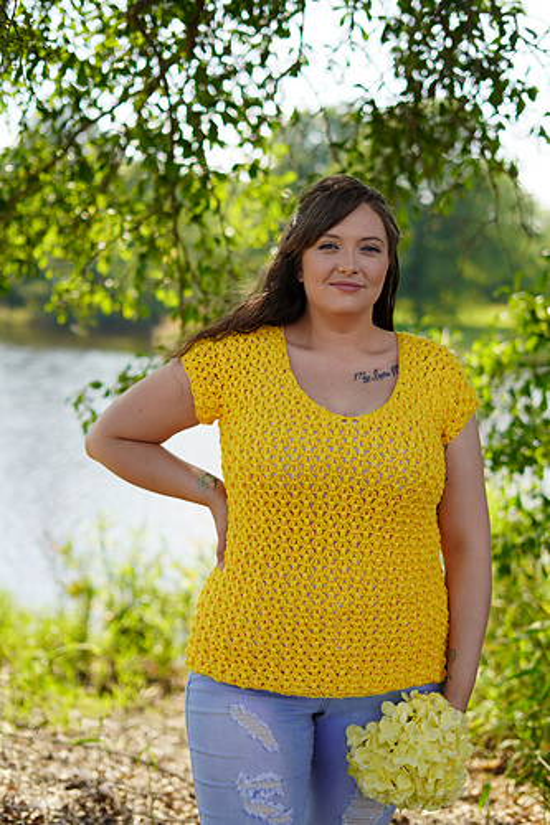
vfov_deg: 39.6
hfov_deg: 27.0
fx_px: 1147
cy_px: 412
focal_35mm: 50
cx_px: 275
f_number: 2.2
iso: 100
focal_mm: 50
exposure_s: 1/1250
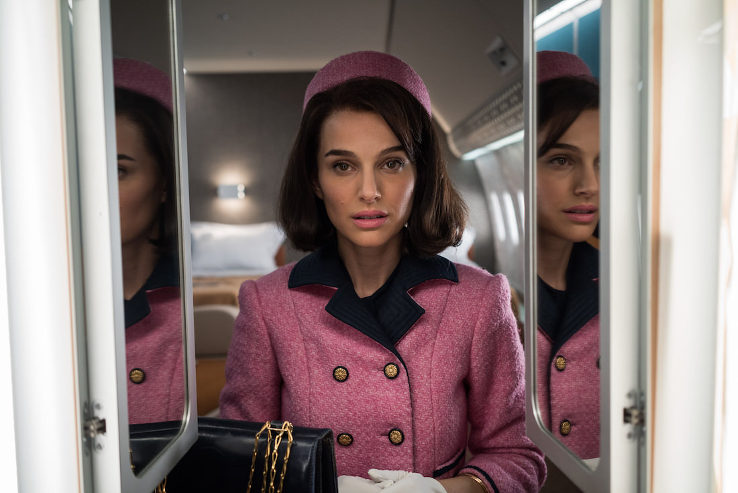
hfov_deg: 54.4
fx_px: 718
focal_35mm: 35
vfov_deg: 37.9
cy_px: 246
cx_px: 369
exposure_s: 1/125
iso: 1250
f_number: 3.5
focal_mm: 35
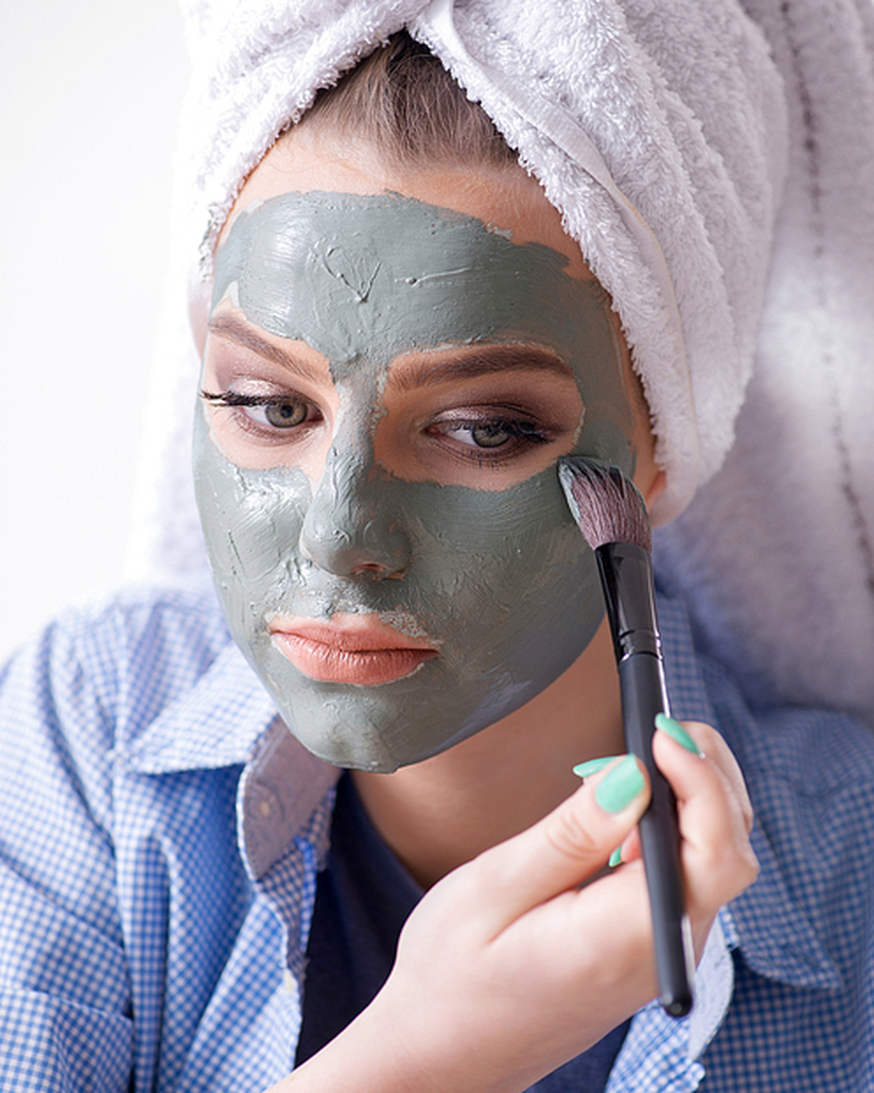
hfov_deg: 13.0
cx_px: 435
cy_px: 528
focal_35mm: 119
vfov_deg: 16.2
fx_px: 3848
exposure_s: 1/125
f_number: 5
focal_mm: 105
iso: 160
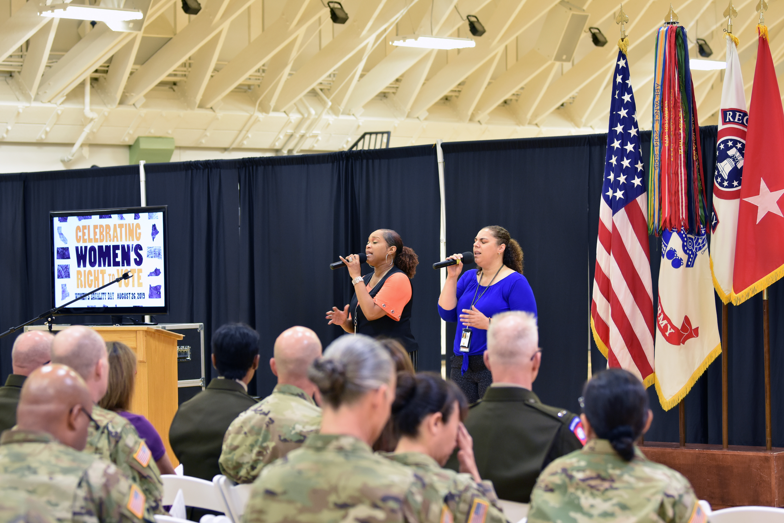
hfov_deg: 19.3
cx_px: 388
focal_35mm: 106
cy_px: 262
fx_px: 2308
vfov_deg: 12.9
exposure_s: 1/50
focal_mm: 70
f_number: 3.5
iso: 800
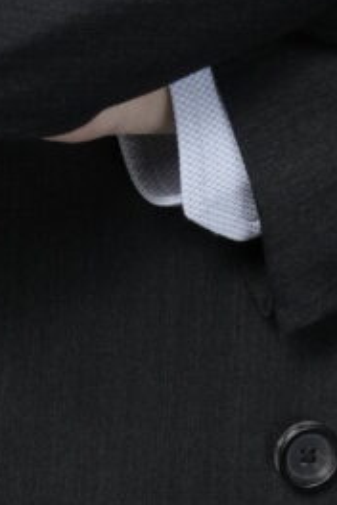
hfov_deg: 3.2
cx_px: 146
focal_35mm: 427
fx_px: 5995
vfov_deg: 4.8
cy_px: -455
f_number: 8
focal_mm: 55
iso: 250
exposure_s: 1/125
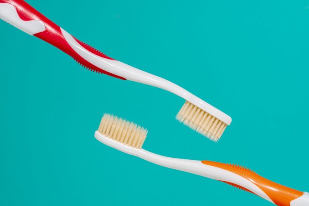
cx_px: 154
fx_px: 901
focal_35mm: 105
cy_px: 103
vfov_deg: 13.0
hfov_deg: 19.5
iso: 400
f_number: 13
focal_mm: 105
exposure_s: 1/125
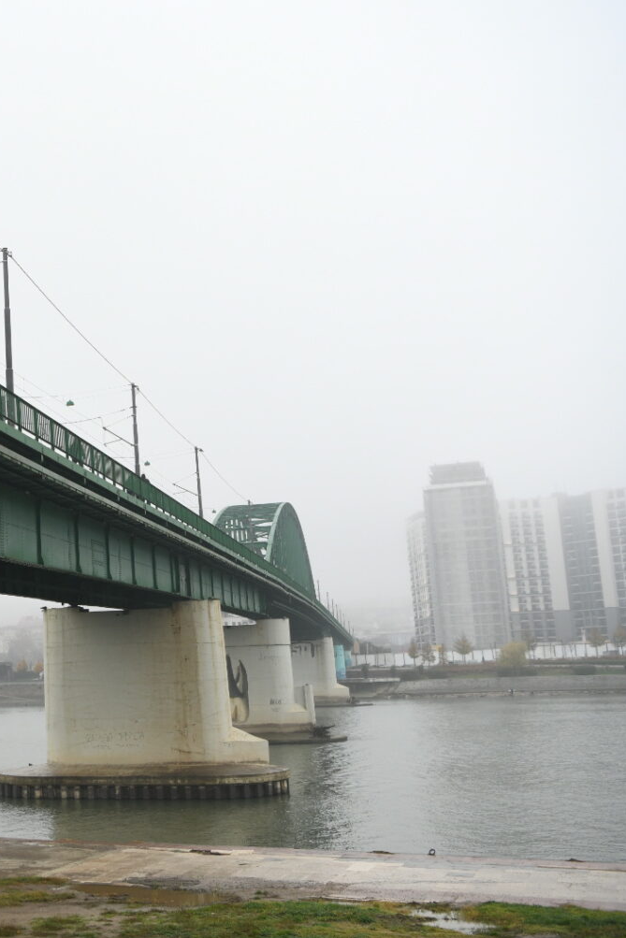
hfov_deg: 25.7
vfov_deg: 40.3
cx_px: -43
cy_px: 471
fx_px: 1278
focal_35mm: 49
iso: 640
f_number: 4
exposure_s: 1/640
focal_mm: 32
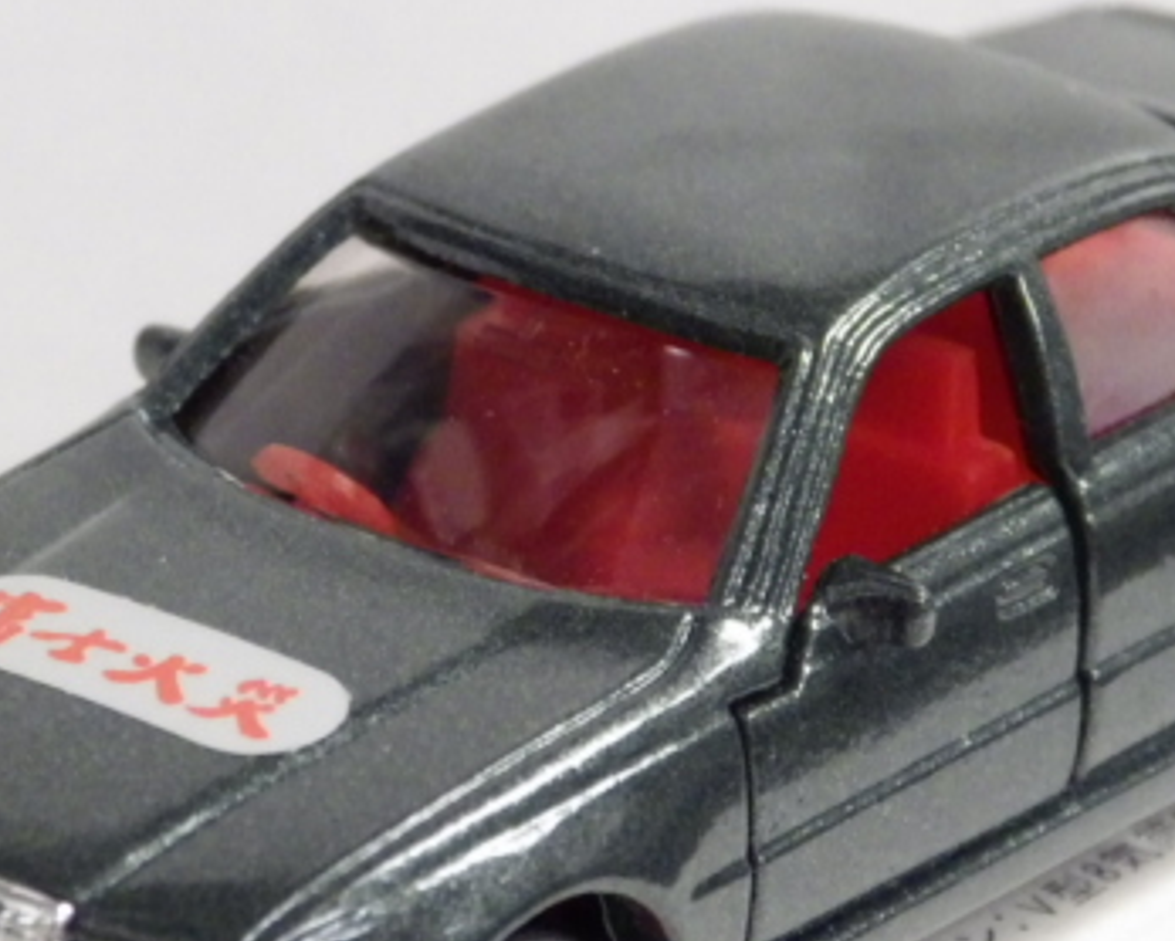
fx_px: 10578
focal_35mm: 304
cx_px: 610
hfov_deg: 6.4
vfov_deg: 5.1
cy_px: 559
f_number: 5.3
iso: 1250
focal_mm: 30.4
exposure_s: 1/40
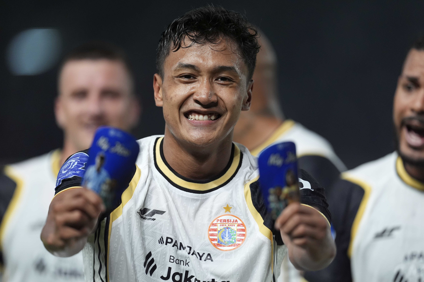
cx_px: 212
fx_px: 3533
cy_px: 141
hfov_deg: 6.9
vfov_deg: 4.6
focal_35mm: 300
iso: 3200
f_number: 2.8
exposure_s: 1/2000
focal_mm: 300
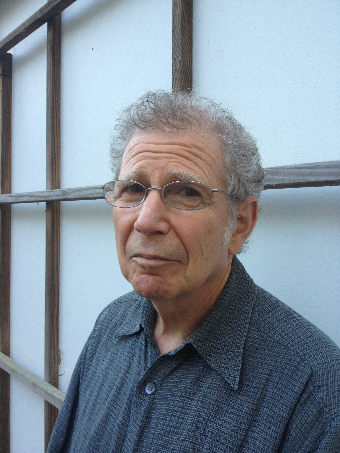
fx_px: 458
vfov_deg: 52.6
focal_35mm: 35
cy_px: 226
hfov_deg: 40.7
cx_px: 170
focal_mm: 4.28
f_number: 2.4
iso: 64
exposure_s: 1/60
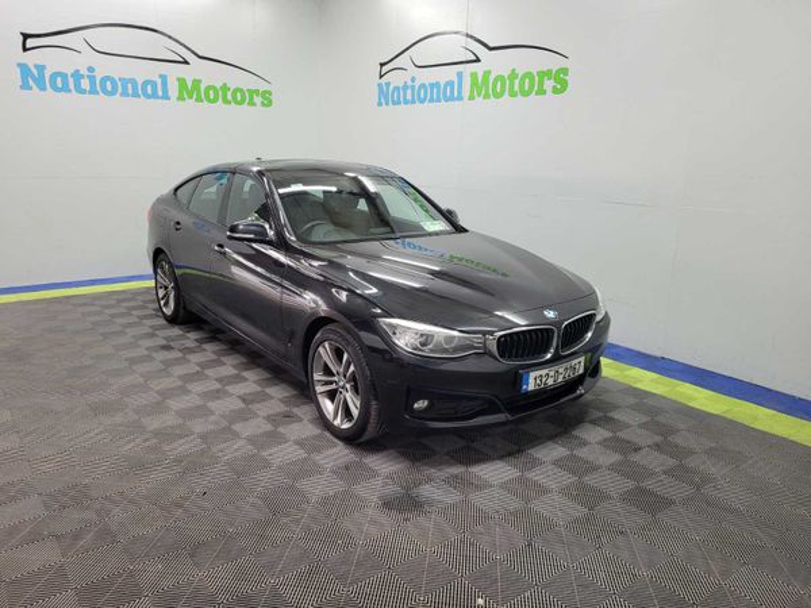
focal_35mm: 26
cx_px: 406
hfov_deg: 67.3
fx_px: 609
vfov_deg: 53.1
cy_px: 304
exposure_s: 1/100
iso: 200
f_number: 1.8
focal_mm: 5.4
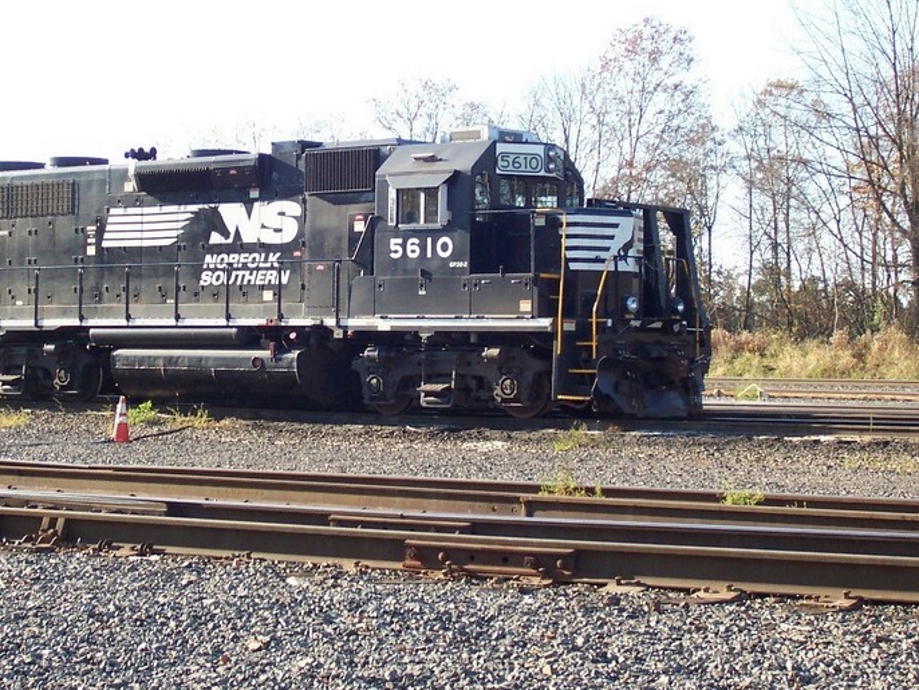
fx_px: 2337
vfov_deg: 16.8
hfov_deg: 22.2
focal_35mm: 88
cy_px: 281
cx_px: 398
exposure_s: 1/250
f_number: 4
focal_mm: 10.8
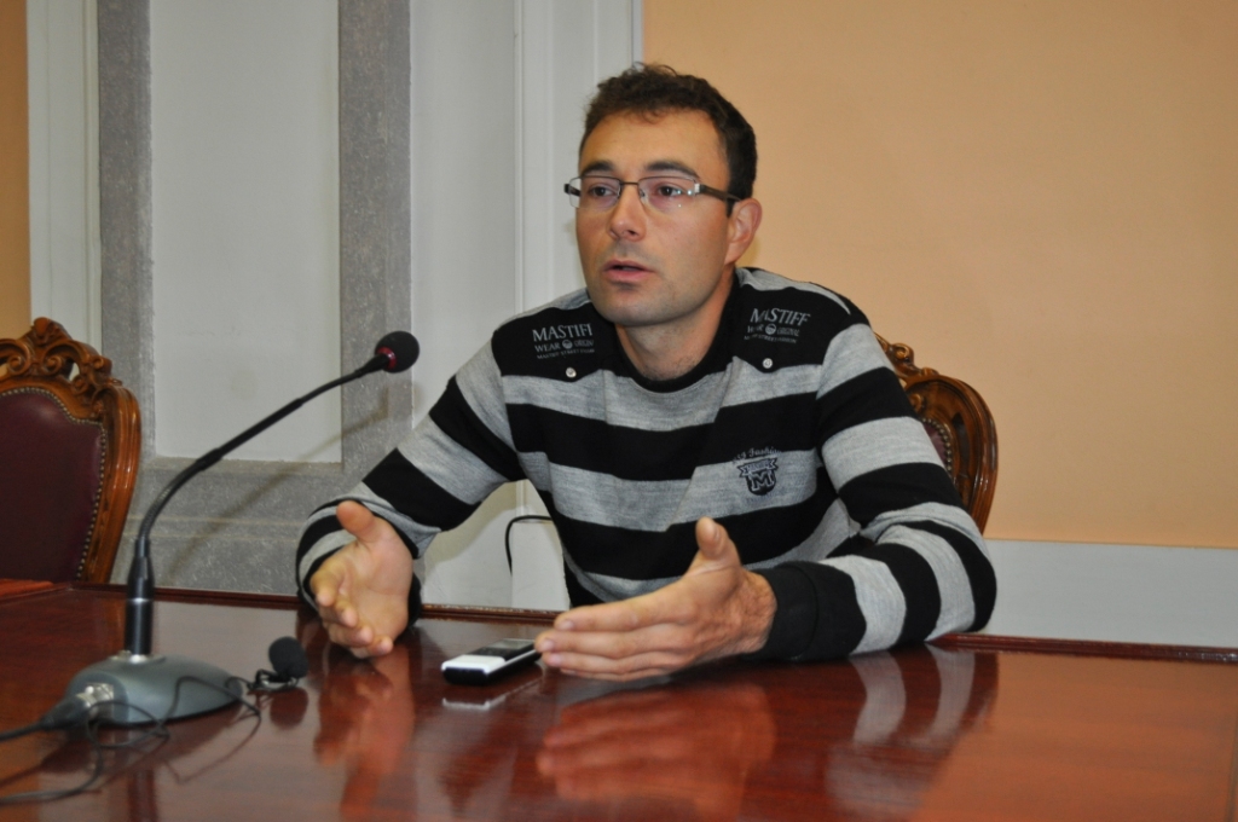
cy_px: 411
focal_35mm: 45
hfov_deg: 43.7
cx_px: 619
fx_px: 1546
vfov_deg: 29.8
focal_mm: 30
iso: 800
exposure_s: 1/60
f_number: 4.5
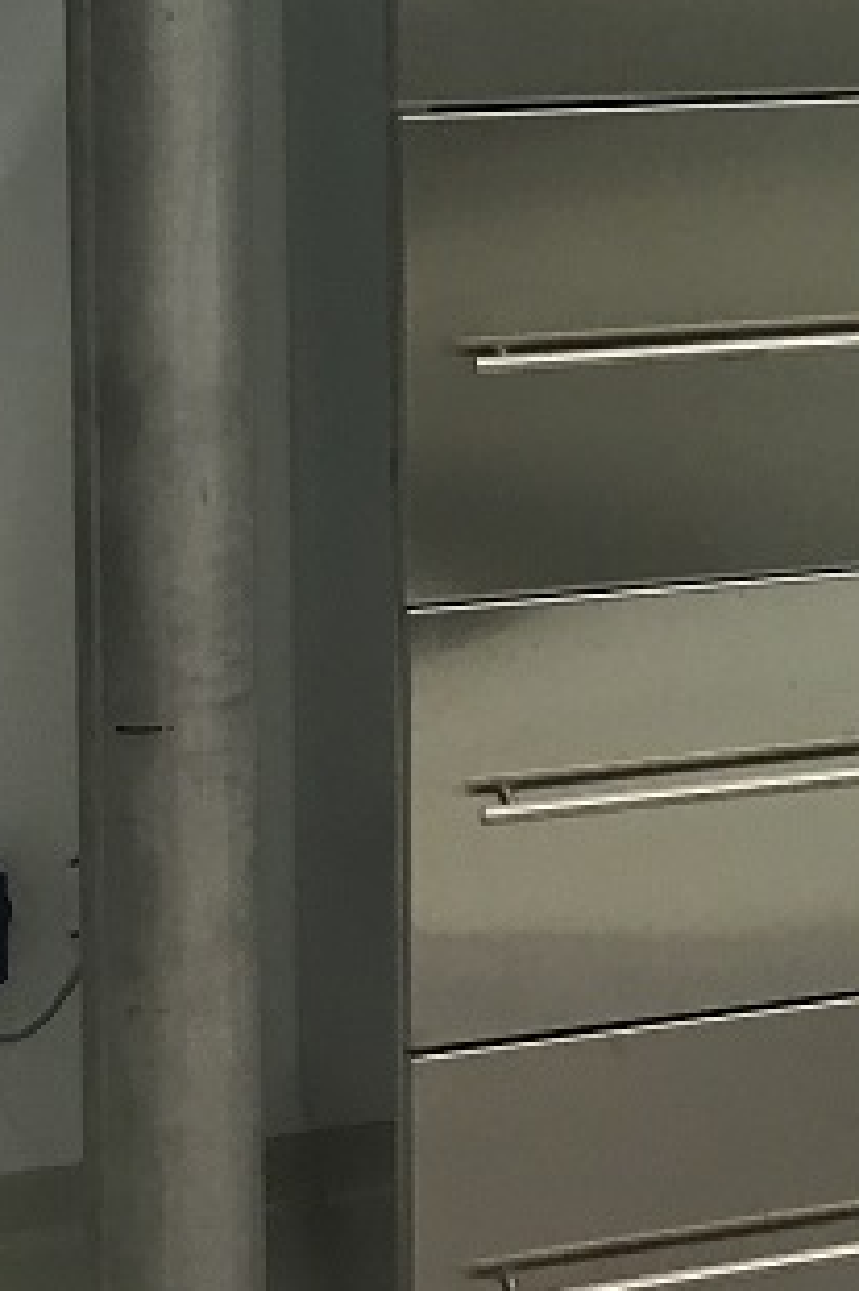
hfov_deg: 13.9
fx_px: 3368
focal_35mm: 94
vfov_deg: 20.8
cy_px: -71
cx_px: 1162
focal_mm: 4.15
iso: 50
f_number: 2.2
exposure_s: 1/33
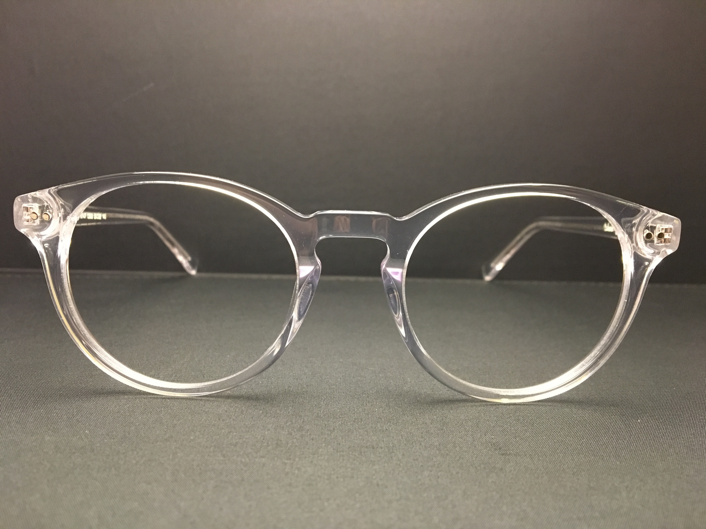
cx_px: 353
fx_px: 591
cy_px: 264
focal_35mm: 29
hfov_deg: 61.7
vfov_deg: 48.2
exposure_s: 1/17
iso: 250
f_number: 2.2
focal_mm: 4.15
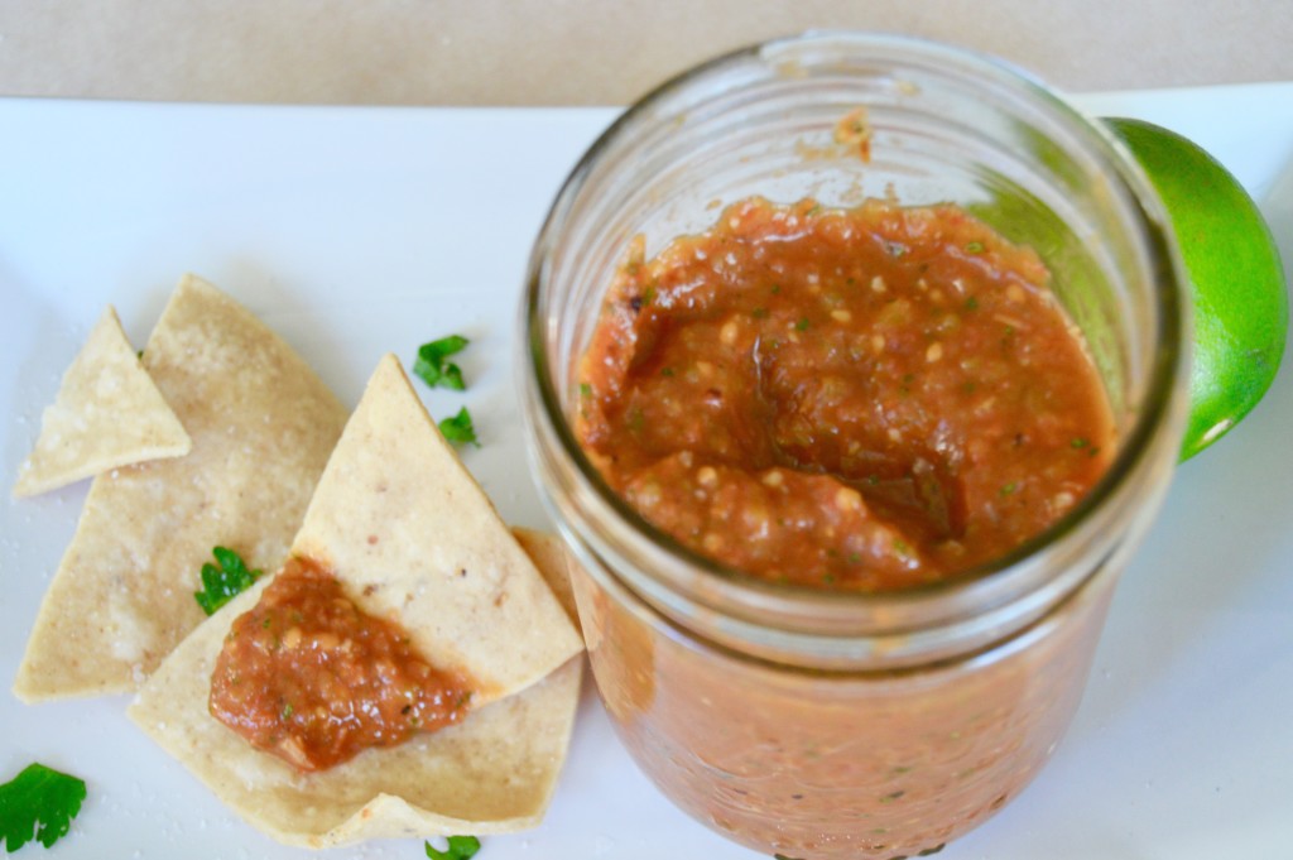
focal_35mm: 82
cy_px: 430
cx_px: 646
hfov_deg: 24.6
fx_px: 2961
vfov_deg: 16.5
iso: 800
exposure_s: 1/60
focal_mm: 55
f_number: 5.6
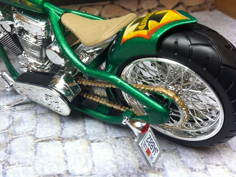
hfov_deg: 52.7
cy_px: 88
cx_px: 118
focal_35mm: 35
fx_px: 238
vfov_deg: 40.6
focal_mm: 3.85
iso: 100
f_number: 2.8
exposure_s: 1/40
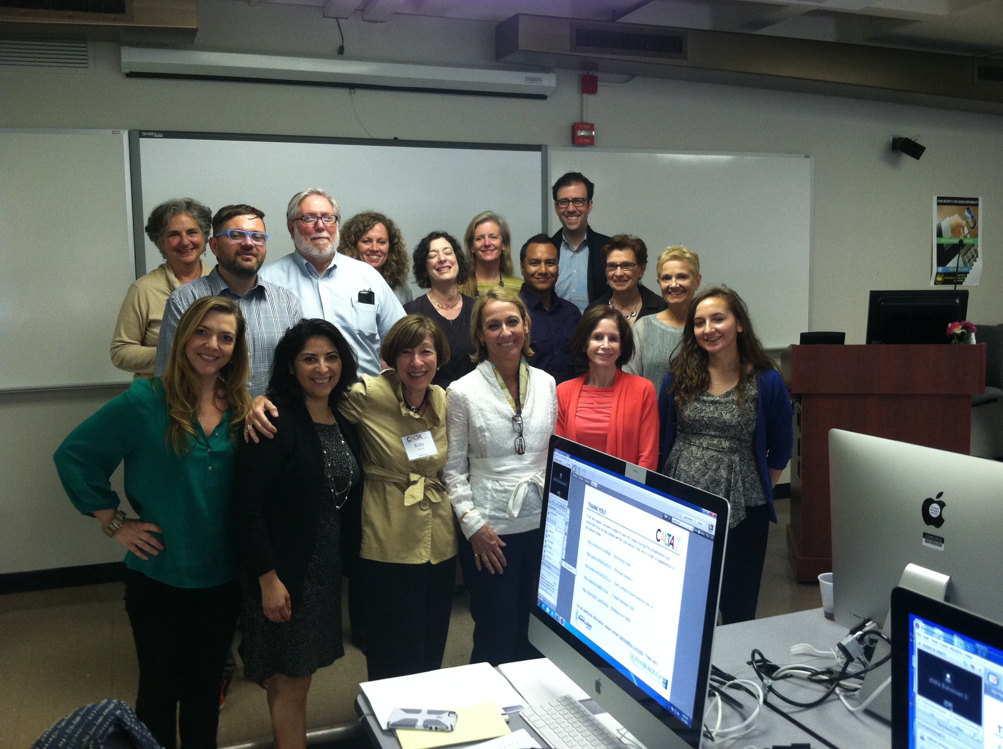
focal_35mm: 35
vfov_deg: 40.6
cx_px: 502
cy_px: 374
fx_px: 1013
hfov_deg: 52.7
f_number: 2.8
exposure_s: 1/17
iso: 160
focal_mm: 3.85
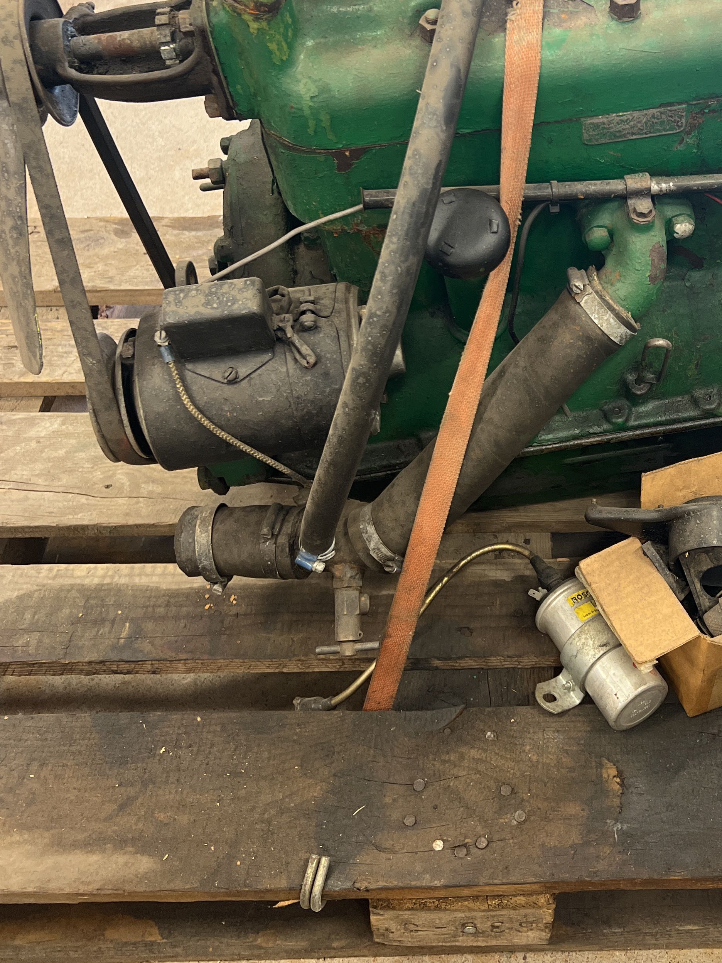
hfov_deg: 33.5
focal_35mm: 42
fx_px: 1168
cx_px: 558
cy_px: 300
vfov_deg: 44.0
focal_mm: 5.7
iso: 125
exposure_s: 1/50
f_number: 1.5
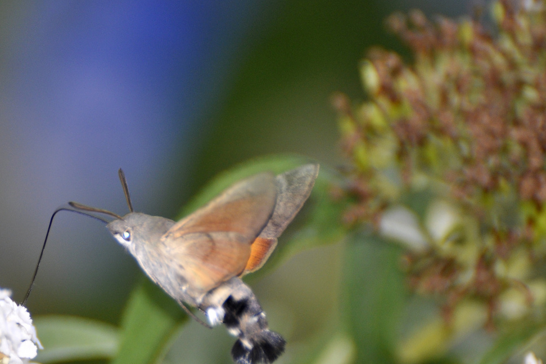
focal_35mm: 753
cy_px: 283
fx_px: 11418
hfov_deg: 2.7
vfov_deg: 1.8
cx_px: 121
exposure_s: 1/200
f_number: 5.6
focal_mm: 300
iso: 400
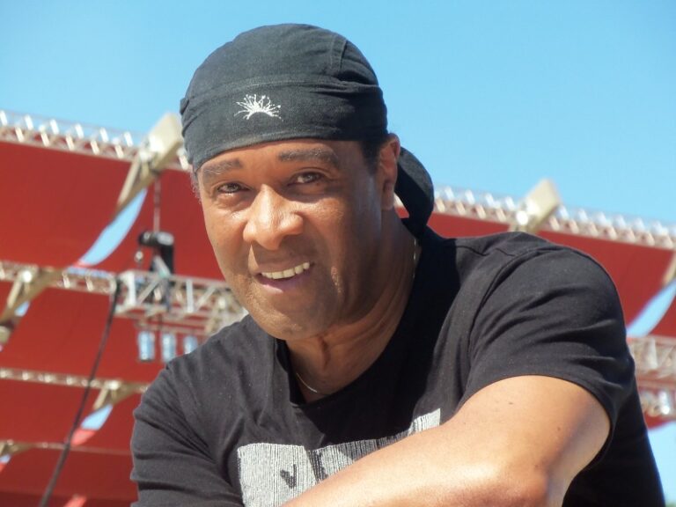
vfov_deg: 8.7
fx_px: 3320
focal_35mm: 170
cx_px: 338
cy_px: 254
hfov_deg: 11.6
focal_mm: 30.5
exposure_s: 1/250
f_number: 5.1
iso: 80
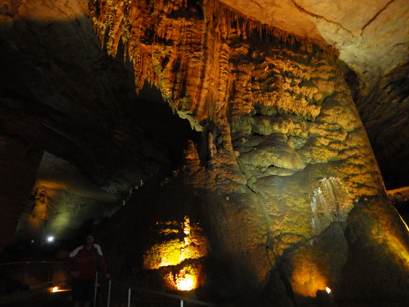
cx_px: 204
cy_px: 154
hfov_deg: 69.4
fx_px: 295
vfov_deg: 54.9
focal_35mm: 25
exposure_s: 1/8
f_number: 2
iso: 1600
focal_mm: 4.5
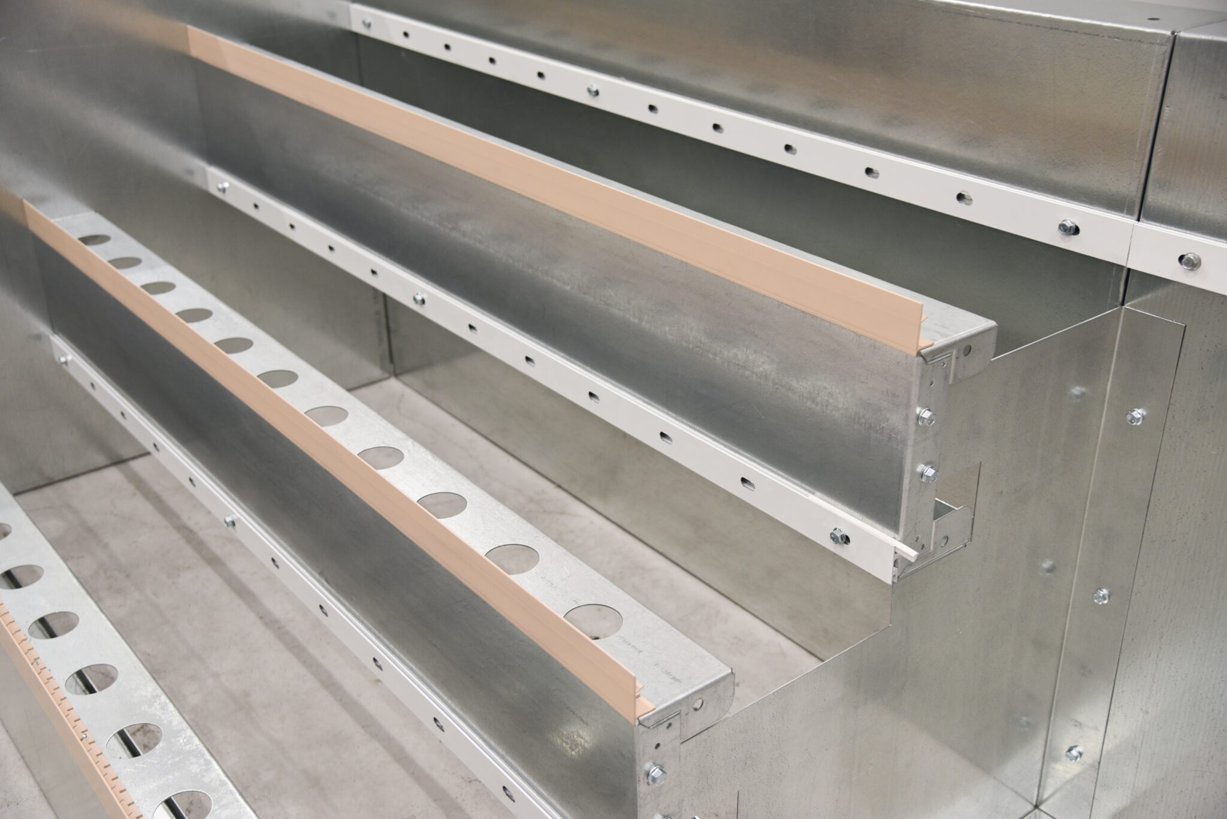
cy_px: 410
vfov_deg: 35.1
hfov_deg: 50.7
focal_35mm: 38
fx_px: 1296
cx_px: 614
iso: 640
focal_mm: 38
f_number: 4
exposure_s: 1/60
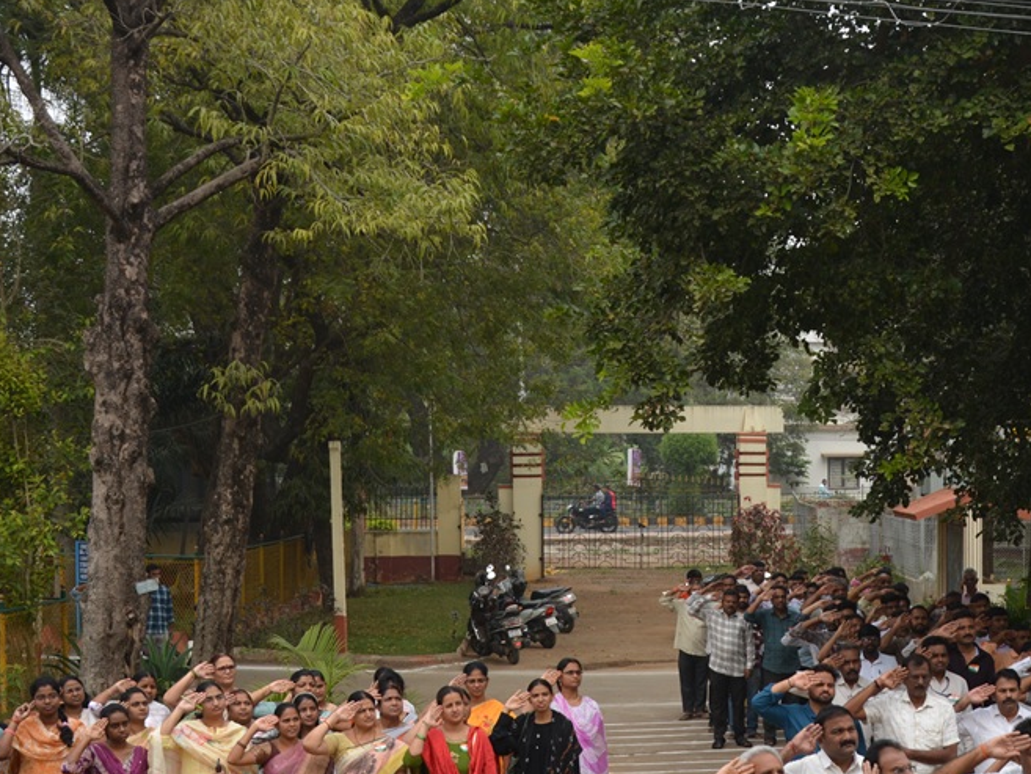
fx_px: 2353
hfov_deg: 24.4
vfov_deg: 18.6
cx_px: 781
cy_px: 573
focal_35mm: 79
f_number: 5
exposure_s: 1/200
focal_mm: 30
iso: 100
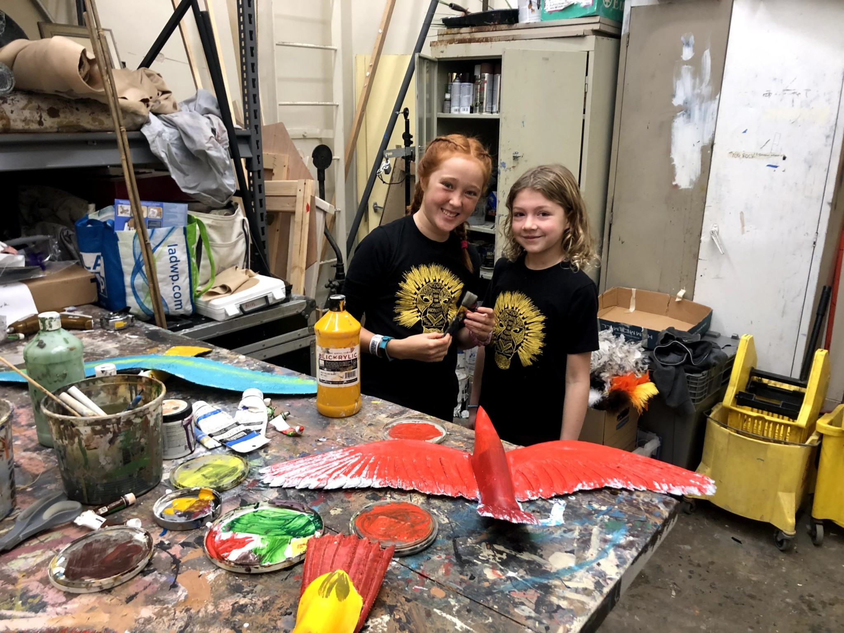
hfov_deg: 63.4
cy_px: 316
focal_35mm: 28
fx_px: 683
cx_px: 422
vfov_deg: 49.7
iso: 160
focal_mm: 3.99
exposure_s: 1/120
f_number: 1.8
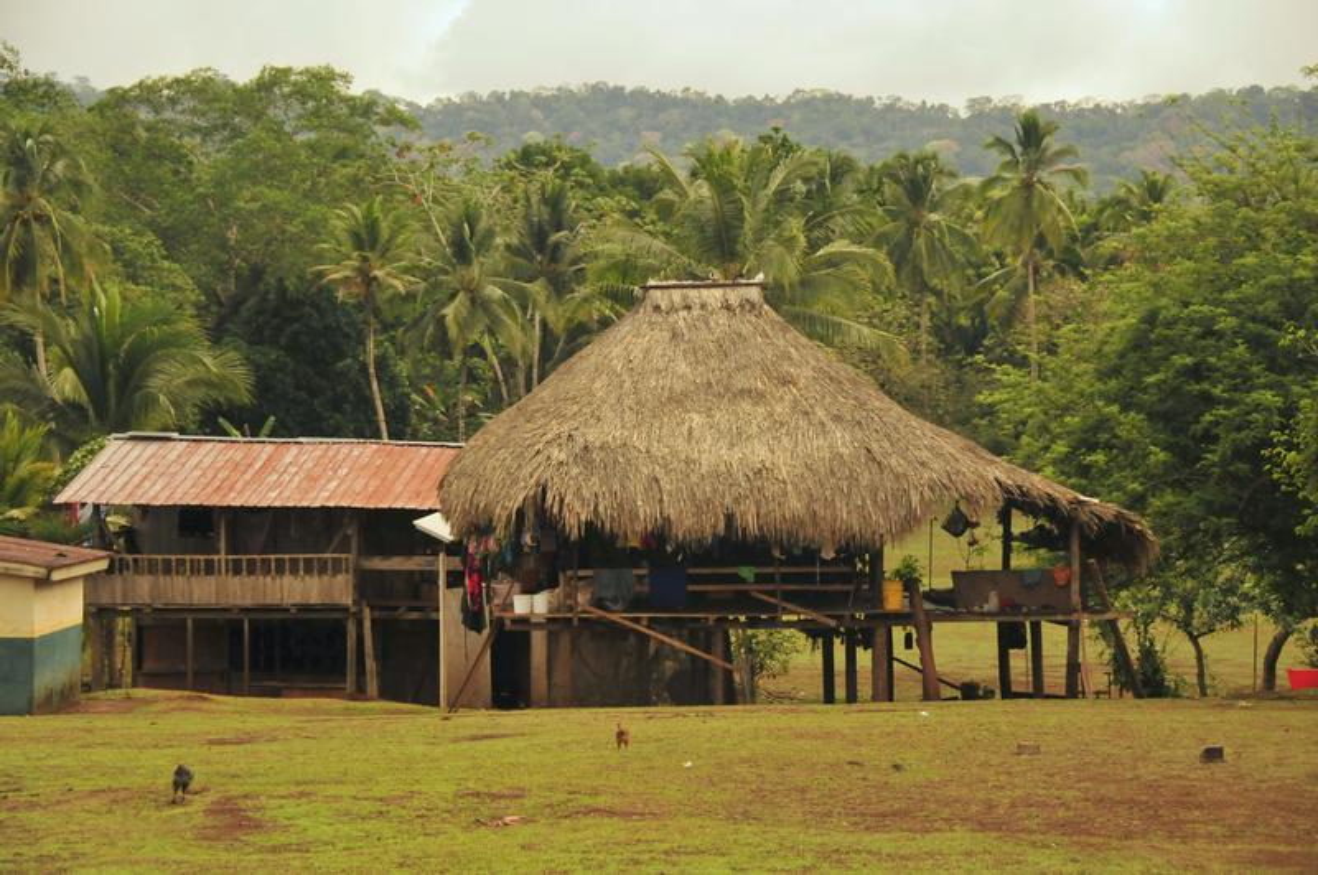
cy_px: 438
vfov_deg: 16.2
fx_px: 3071
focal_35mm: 84
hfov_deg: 24.2
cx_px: 659
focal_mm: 56
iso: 800
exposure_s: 1/1250
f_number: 4.8
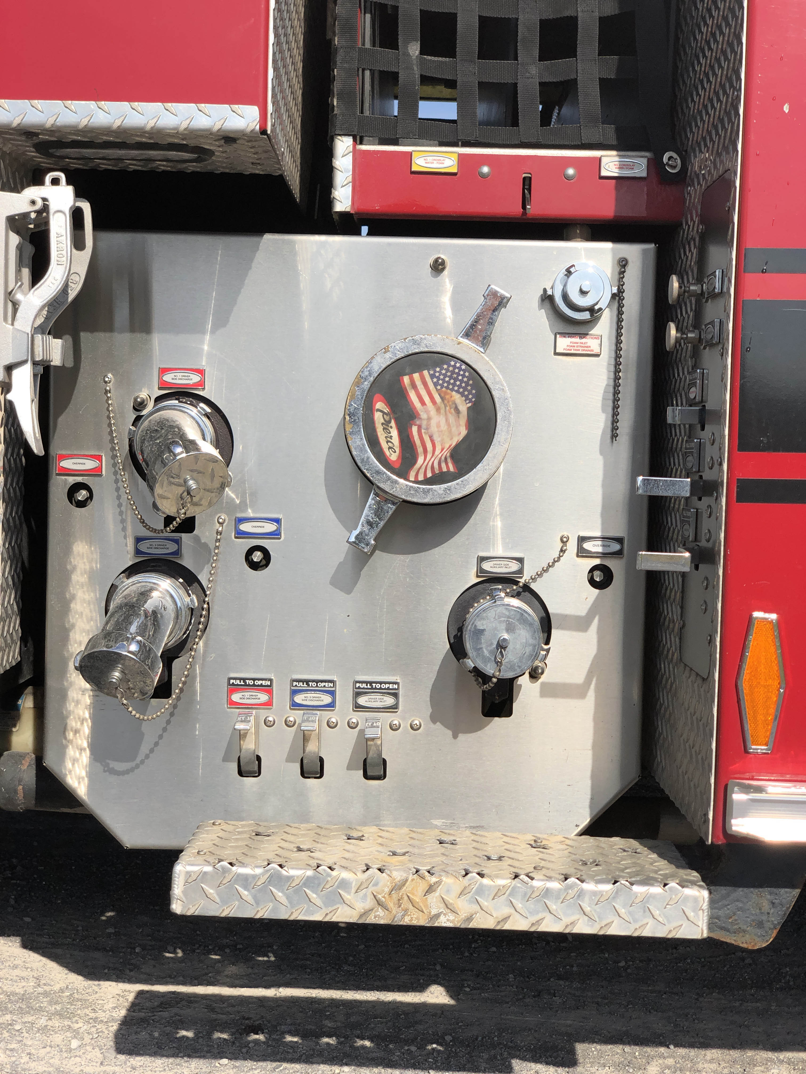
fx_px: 1614
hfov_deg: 28.0
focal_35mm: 52
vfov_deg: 36.8
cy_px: 537
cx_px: 403
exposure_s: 1/1297
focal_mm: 6
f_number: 2.4
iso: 16
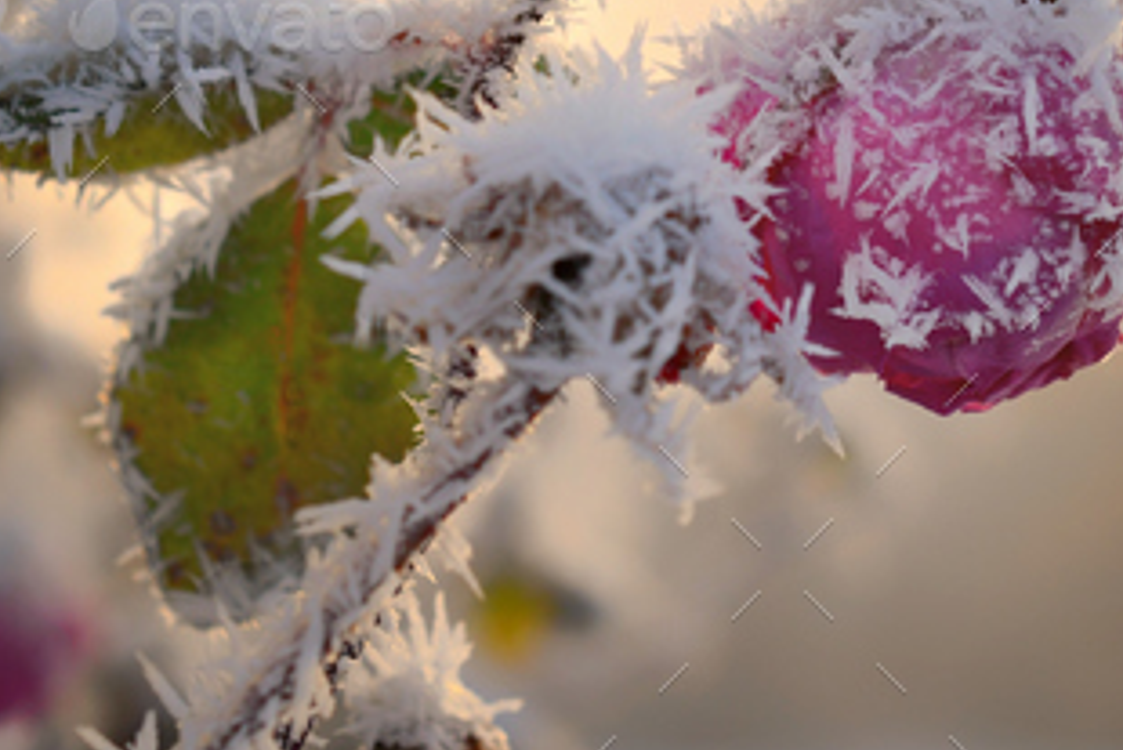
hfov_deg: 17.9
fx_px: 3558
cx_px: 764
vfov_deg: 12.0
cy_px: 194
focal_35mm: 114
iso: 320
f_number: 7.1
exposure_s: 1/400
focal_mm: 40
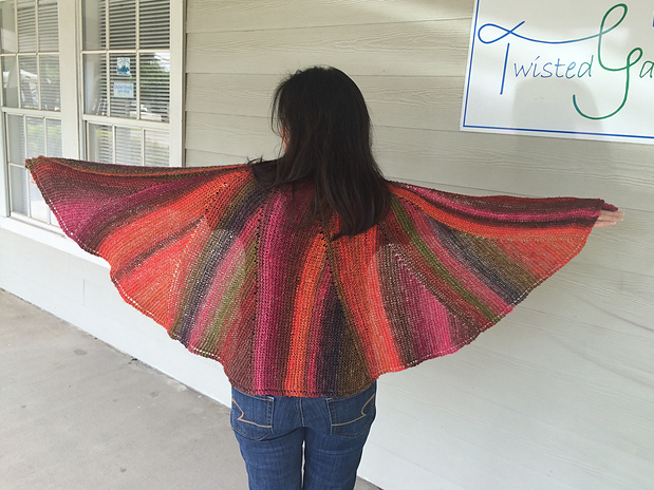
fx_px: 567
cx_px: 337
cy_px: 247
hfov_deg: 60.0
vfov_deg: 46.8
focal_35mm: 30
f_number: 2.2
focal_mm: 4.15
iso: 32
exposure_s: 1/268
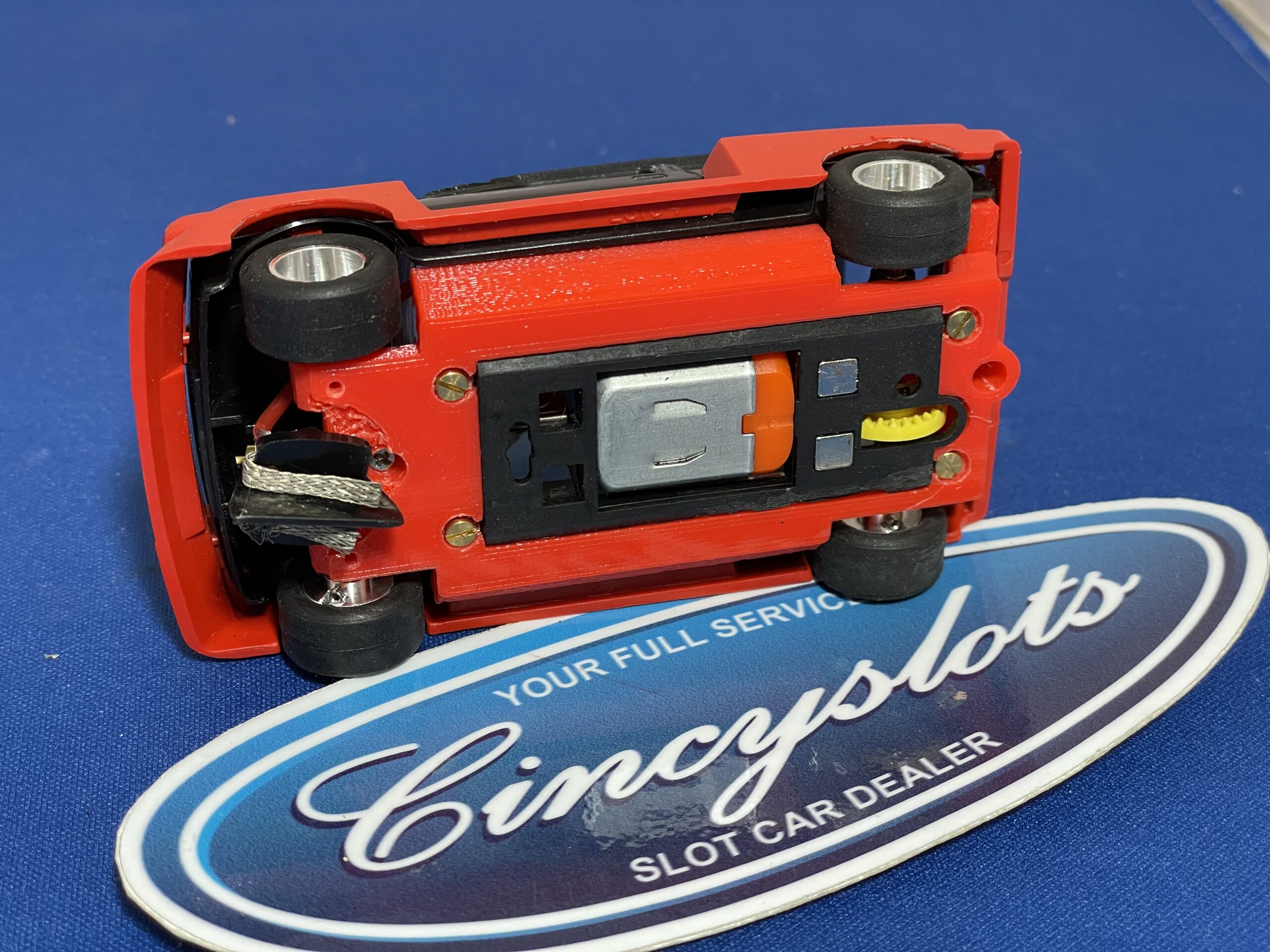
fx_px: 1908
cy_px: 476
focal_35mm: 52
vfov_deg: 28.0
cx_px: 635
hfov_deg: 36.8
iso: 200
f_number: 2
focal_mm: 6
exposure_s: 1/60
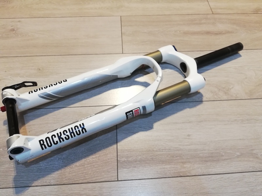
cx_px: 131
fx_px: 197
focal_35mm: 26
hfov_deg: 67.3
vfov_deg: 53.1
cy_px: 98
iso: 400
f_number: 2.2
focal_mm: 3.81
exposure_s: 1/25
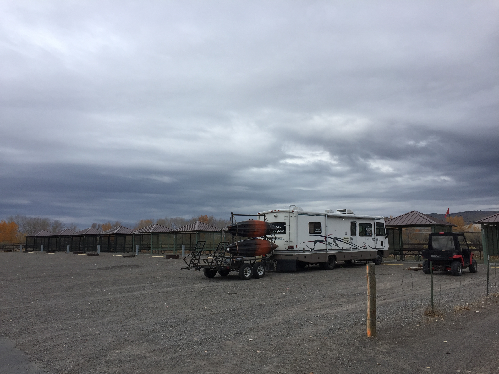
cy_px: 187
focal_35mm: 29
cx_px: 250
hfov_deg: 61.7
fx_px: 418
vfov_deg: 48.2
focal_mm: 4.15
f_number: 2.2
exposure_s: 1/920
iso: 32
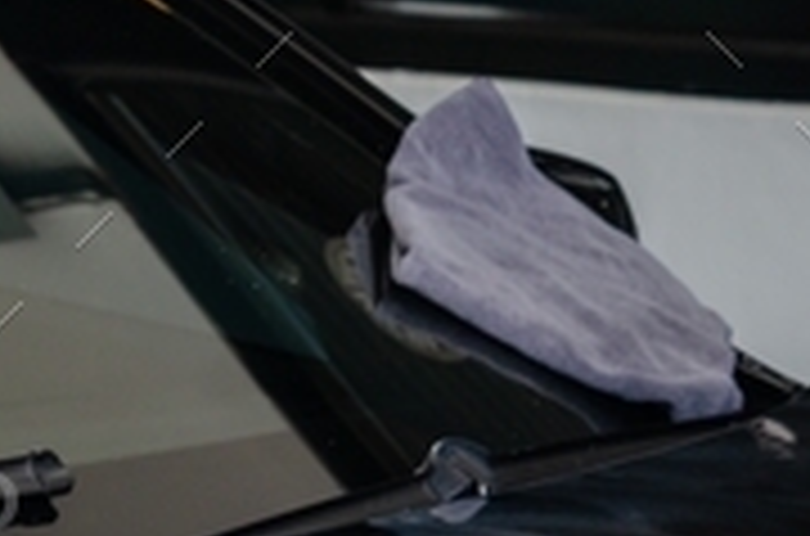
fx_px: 7271
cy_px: 705
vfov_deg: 4.2
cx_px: 477
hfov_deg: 6.4
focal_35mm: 324
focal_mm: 66
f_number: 6.3
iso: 200
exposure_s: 1/160
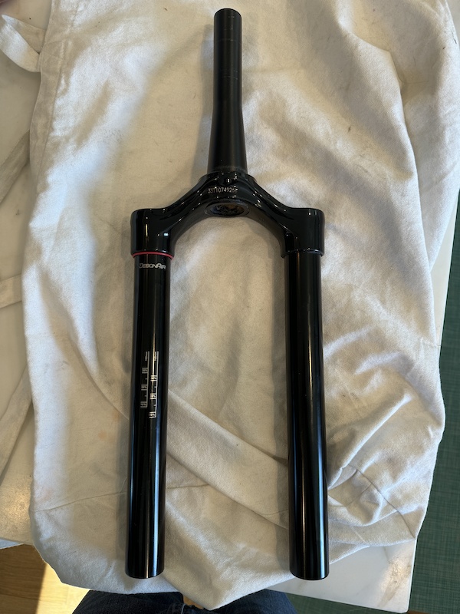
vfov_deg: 71.6
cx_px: 230
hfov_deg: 56.8
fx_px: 425
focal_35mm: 24
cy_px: 307
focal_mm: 6.76
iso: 64
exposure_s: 1/120
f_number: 1.78
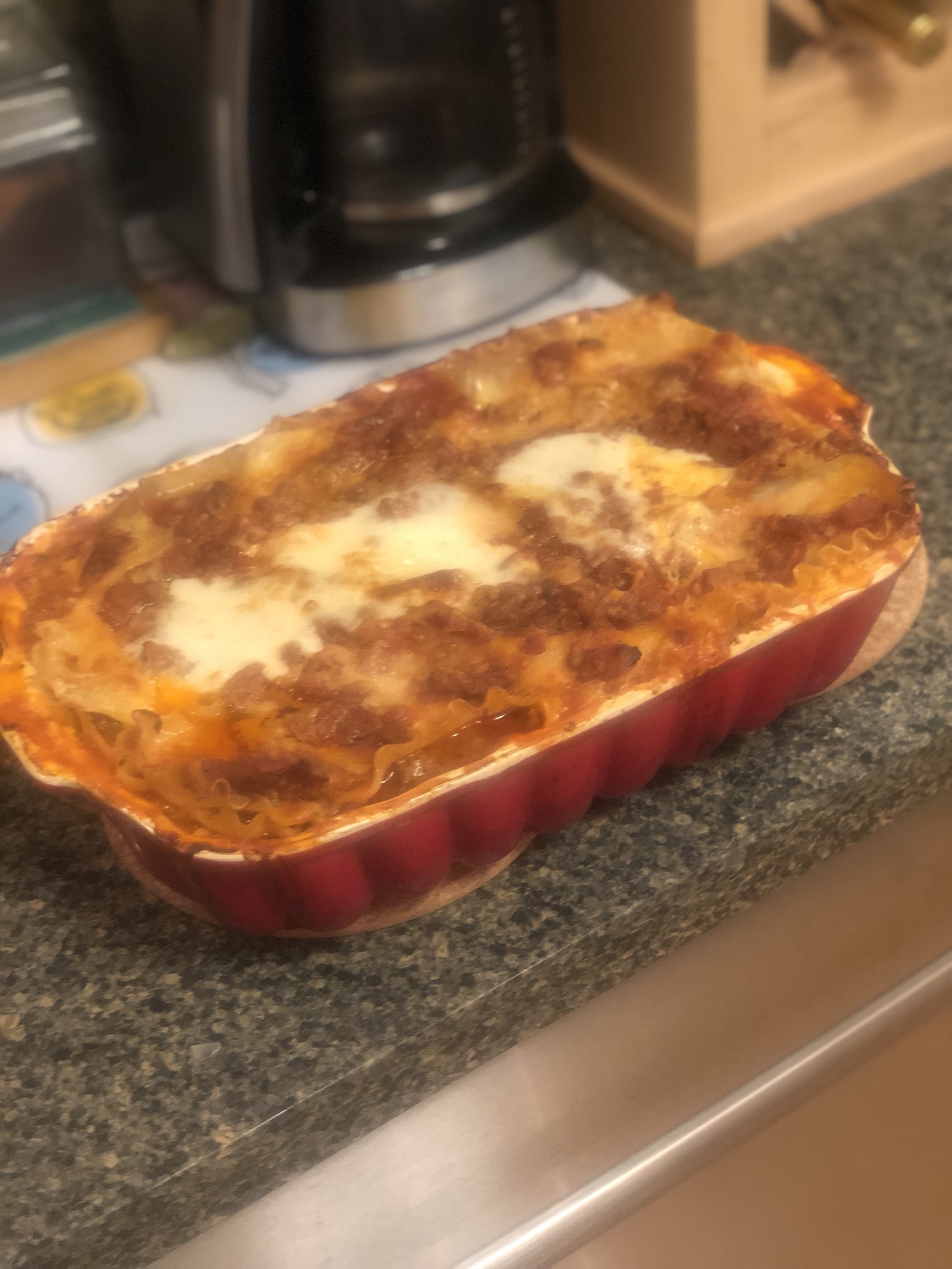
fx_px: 1907
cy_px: 634
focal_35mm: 52
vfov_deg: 36.8
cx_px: 476
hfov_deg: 28.0
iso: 160
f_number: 2.4
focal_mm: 6
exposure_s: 1/12
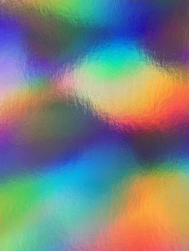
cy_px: 126
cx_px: 94
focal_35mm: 26
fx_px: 189
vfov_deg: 67.3
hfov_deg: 53.1
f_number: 1.8
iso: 64
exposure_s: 1/121
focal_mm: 4.25
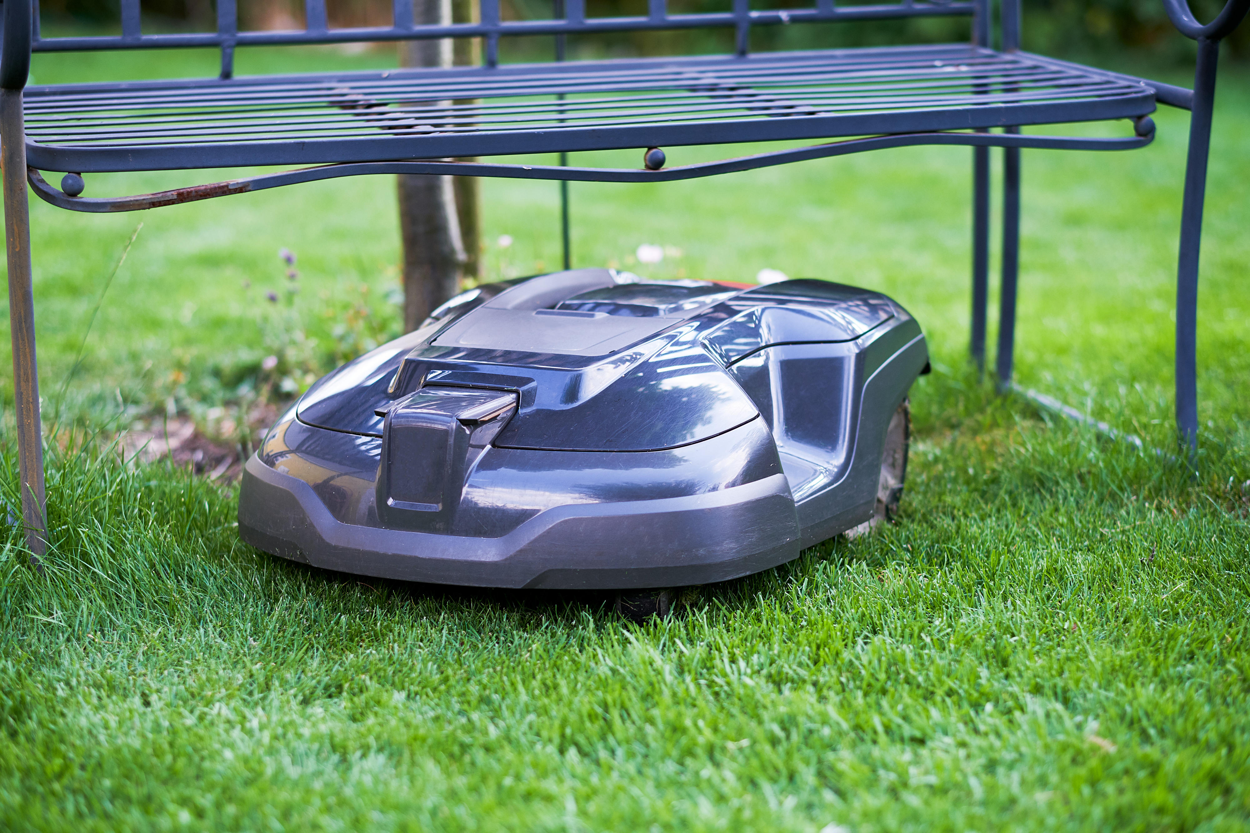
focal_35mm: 84
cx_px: 625
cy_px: 416
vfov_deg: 16.3
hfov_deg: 24.2
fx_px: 2916
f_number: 1.8
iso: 200
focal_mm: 56
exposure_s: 1/450
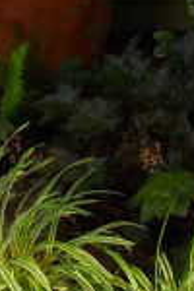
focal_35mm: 161
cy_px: -442
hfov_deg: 8.4
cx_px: 262
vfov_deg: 10.6
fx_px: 1301
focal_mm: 5
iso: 80
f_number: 2.7
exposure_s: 1/250
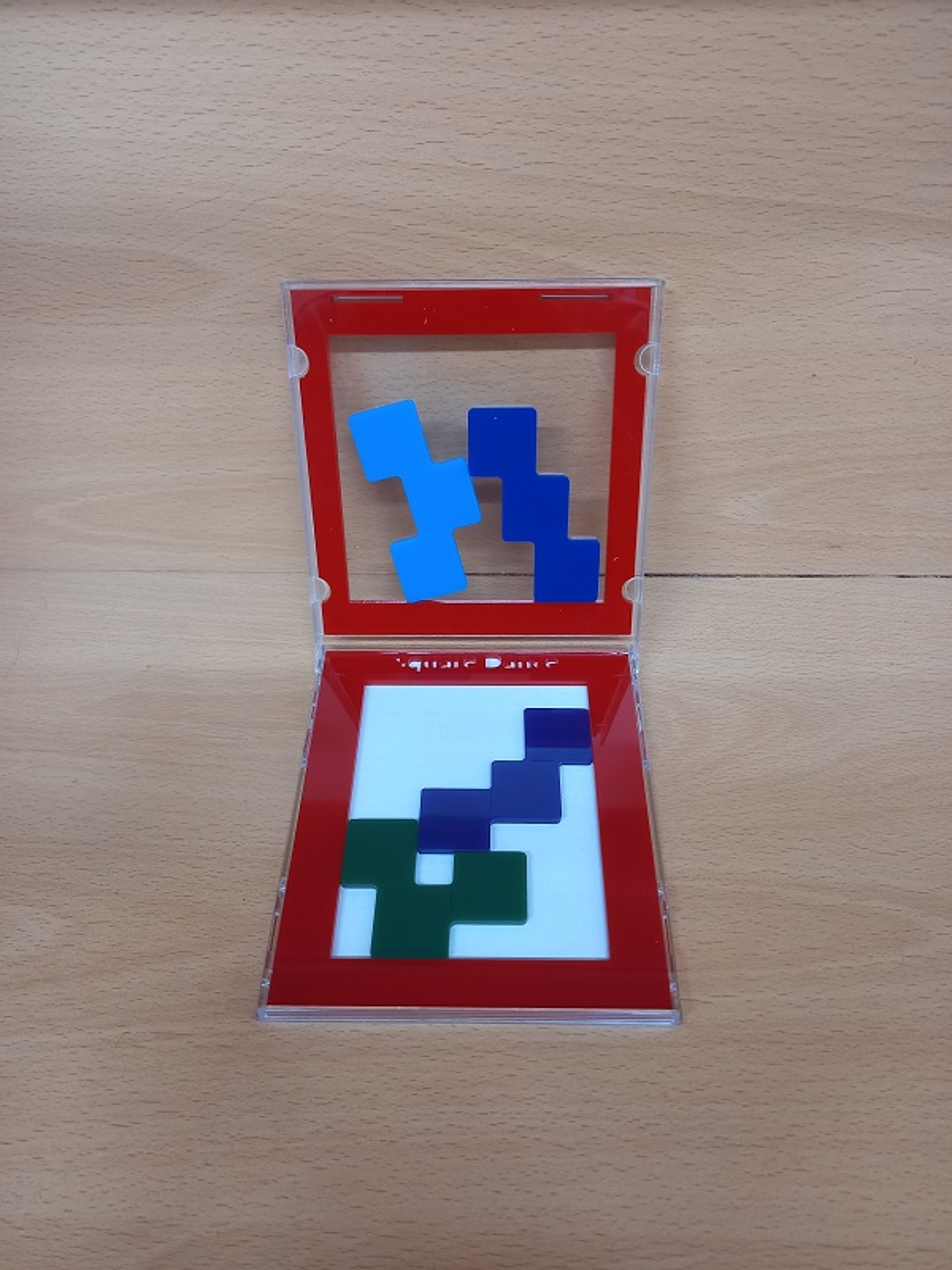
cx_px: 476
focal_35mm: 25
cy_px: 635
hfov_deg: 54.9
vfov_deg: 69.4
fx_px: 917
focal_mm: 4.6
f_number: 2
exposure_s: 1/40
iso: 200
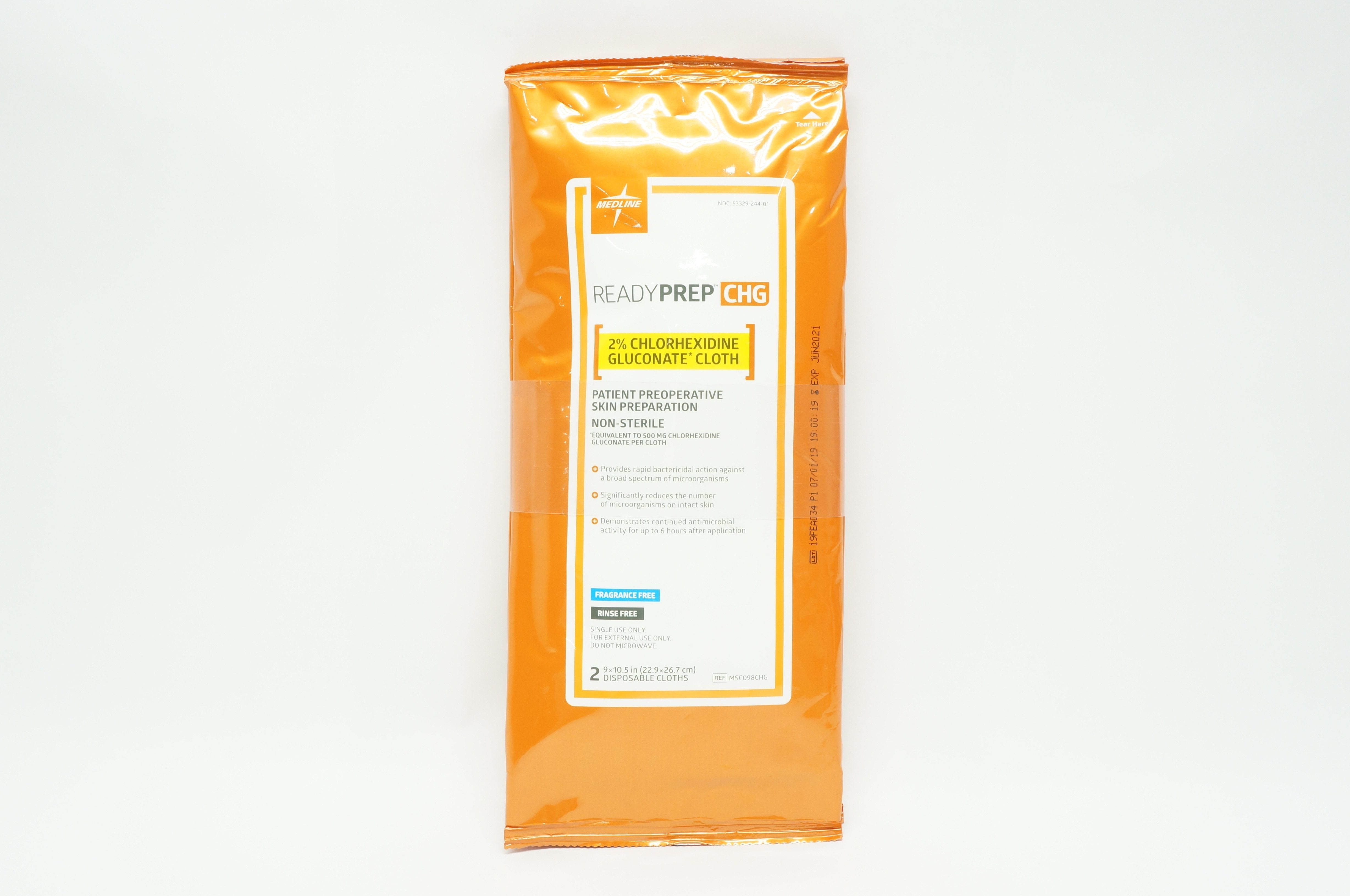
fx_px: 1349
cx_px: 675
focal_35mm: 36
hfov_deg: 53.2
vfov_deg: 36.8
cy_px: 448
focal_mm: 24
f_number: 7.1
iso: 400
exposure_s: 1/30
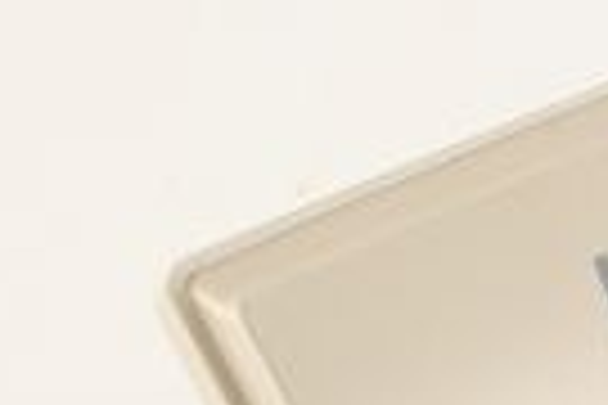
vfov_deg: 6.1
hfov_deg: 9.1
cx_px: 748
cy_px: 677
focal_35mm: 222
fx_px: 3749
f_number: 13
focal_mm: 50
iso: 1600
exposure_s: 1/160
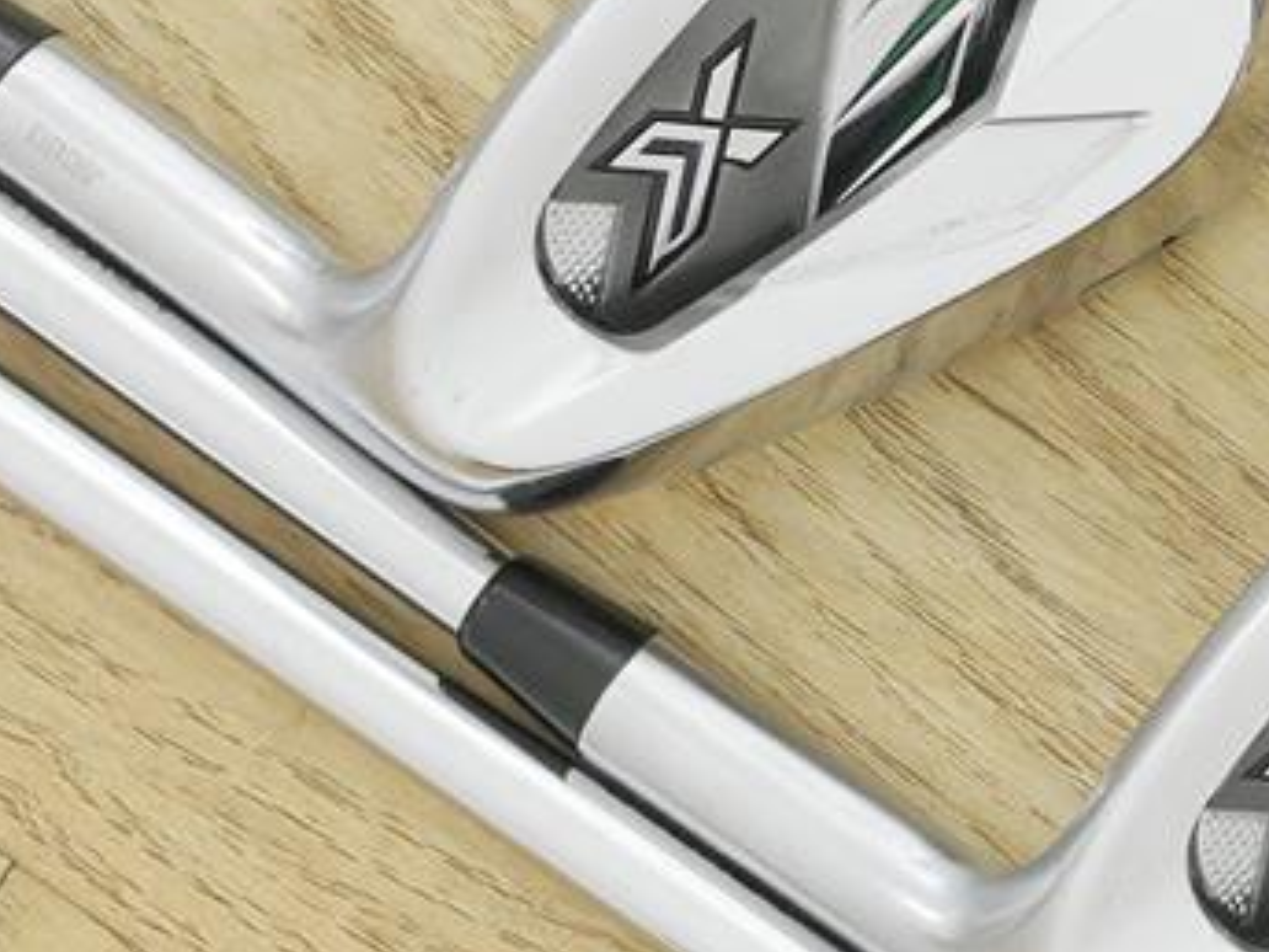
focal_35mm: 186
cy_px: 196
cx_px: 1809
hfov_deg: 10.3
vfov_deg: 8.0
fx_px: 6819
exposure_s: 1/40
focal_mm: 25
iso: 1600
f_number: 4.5
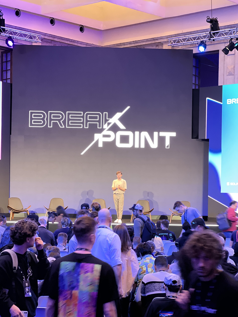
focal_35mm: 78
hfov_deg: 18.9
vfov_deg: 25.0
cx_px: 118
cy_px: 160
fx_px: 715
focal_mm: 9
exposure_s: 1/20
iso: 400
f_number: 2.8
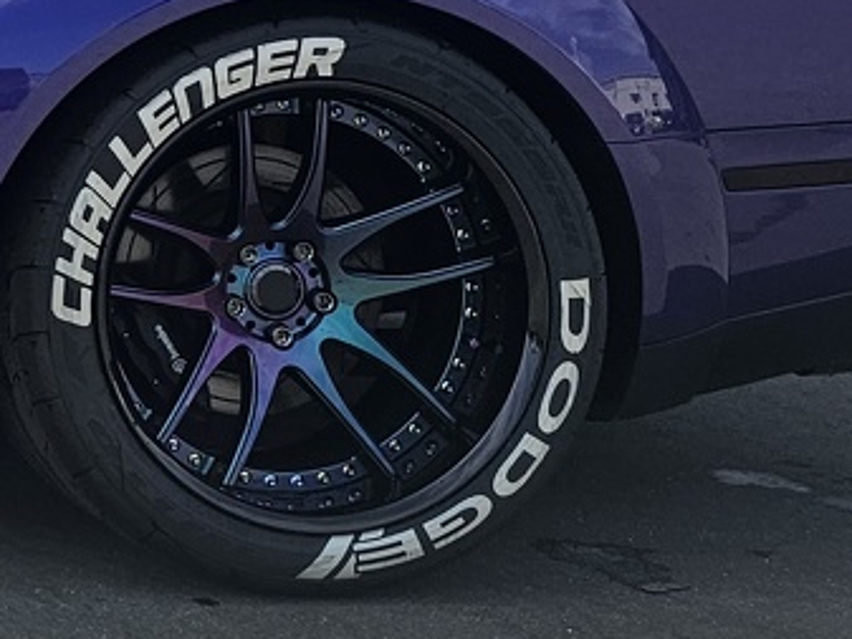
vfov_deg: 12.8
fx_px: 2782
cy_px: -141
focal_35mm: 113
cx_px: -819
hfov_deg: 14.6
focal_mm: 6.3
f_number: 1.7
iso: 25
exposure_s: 1/1016
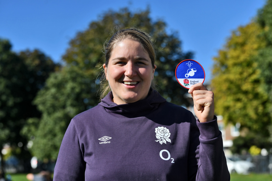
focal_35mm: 70
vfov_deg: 19.4
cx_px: 136
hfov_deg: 28.8
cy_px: 90
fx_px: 529
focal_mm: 70
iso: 200
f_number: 4.5
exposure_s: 1/3200
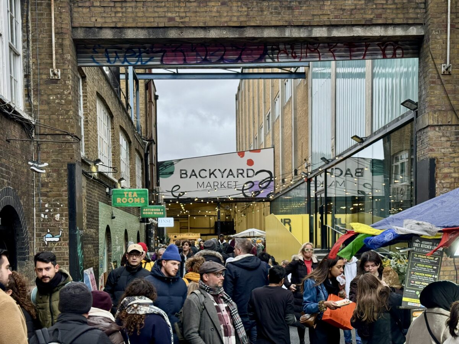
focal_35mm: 48
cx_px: 230
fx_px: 636
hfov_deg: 39.7
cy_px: 172
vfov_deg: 30.3
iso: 80
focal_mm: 6.86
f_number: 1.78
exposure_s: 1/100
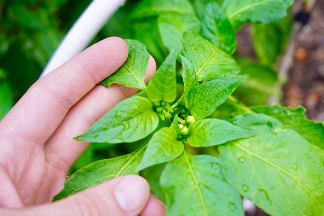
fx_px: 252
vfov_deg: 46.4
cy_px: 108
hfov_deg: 65.5
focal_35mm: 28
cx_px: 162
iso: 200
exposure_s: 1/60
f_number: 4
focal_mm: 28
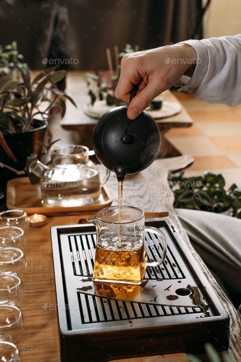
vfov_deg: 37.5
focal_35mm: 53
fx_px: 532
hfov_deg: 25.5
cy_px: 181
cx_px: 120
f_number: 4
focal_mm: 35
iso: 640
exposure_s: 1/160
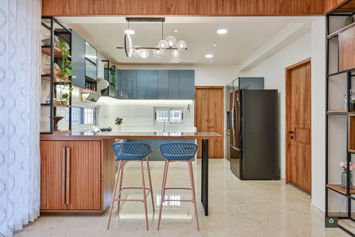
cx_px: 178
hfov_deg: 82.6
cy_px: 118
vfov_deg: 60.7
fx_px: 202
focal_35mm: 20
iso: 200
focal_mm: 20.5
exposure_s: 1/10
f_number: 11
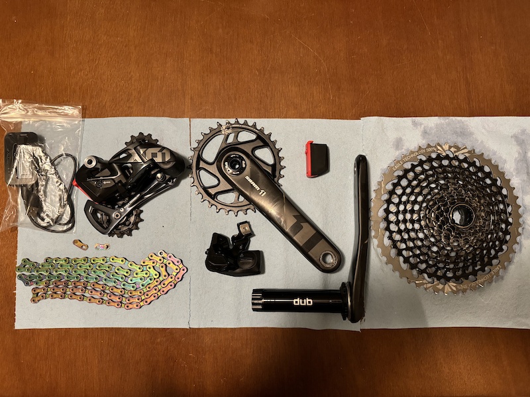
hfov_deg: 71.6
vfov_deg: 56.8
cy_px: 198
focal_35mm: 24
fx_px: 367
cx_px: 265
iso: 640
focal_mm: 6.86
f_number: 1.78
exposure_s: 1/40
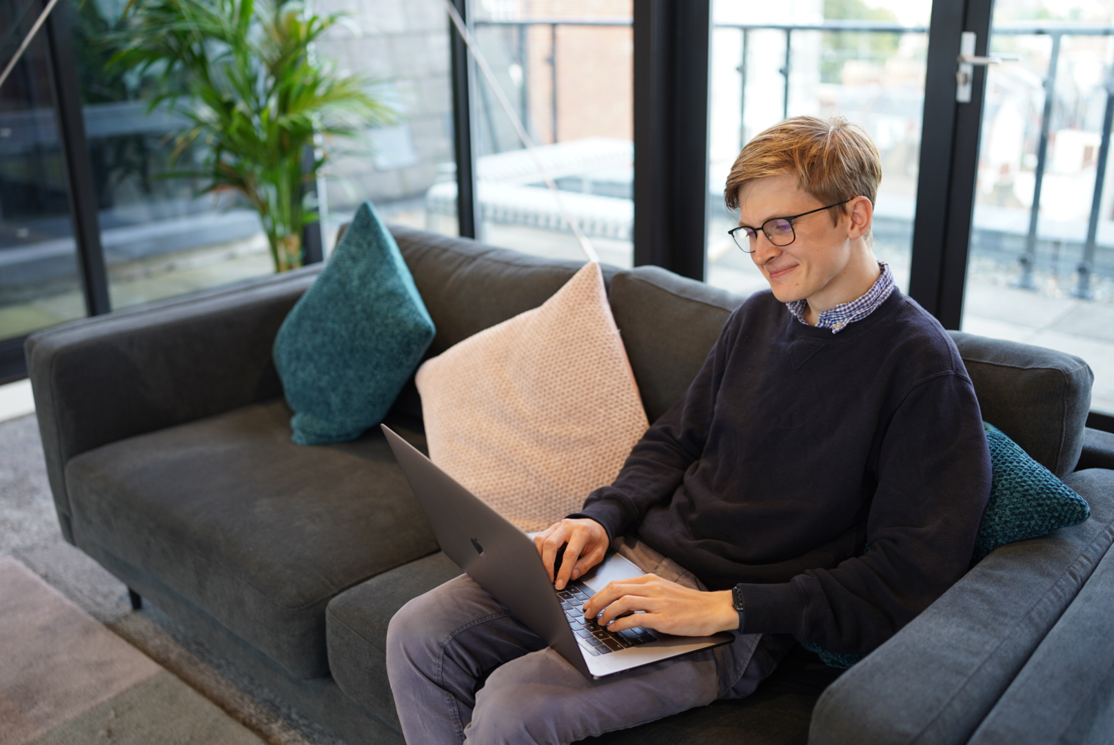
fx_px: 1084
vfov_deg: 37.9
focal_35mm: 35
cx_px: 557
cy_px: 372
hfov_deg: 54.4
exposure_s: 1/40
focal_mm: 35
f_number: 1.8
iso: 100
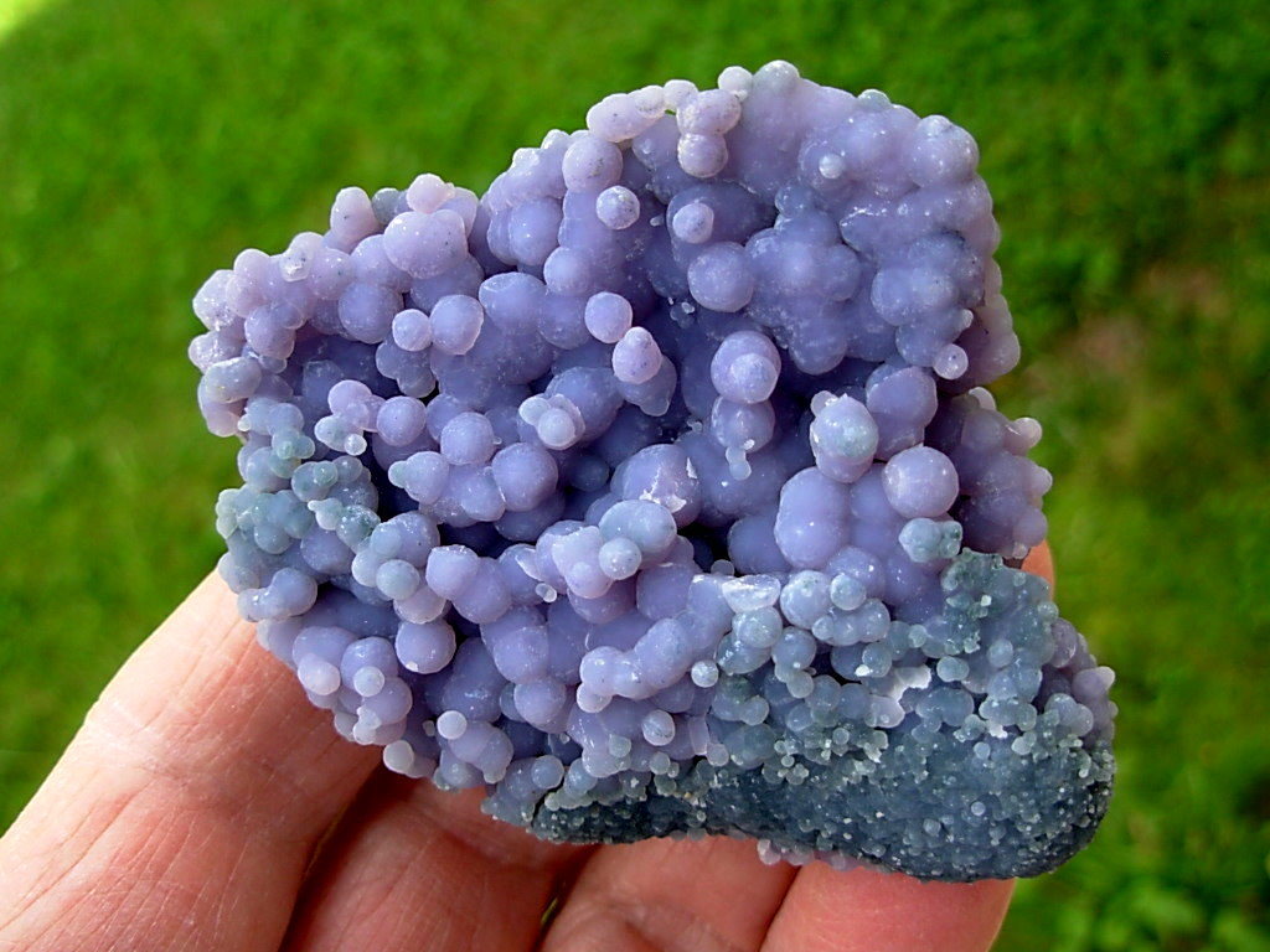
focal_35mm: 38
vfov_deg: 37.7
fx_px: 1394
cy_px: 476
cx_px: 635
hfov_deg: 49.0
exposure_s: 1/203
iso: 50
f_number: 2.9
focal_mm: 6.3
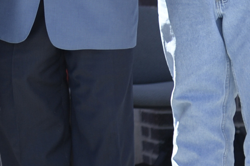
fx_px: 1180
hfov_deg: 11.1
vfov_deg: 8.0
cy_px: -46
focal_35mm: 170
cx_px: -234
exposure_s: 1/1000
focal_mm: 35
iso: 125
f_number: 2.2
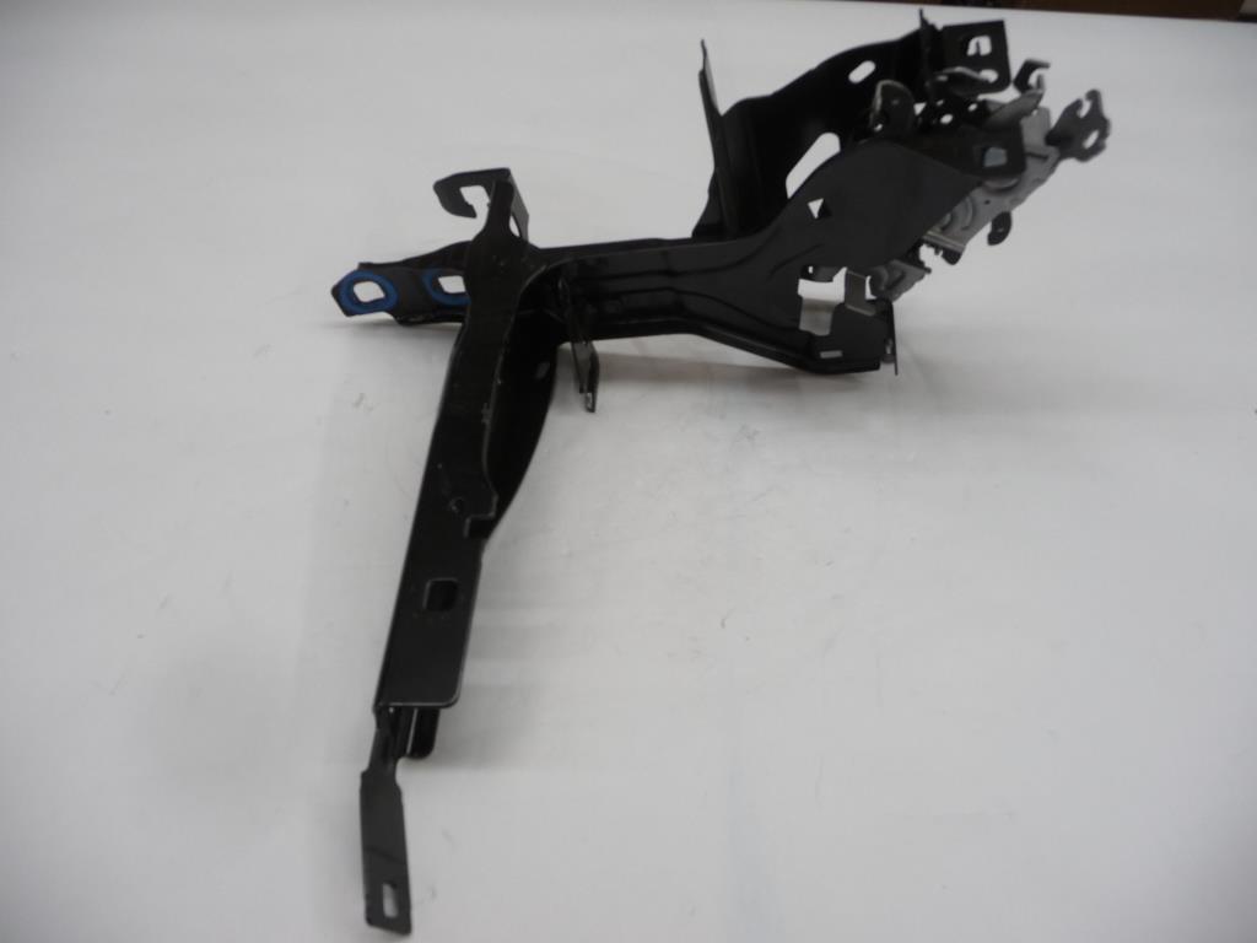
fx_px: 1017
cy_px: 472
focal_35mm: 28
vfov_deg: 49.7
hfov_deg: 63.4
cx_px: 628
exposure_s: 1/30
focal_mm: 4.7
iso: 125
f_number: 3.3
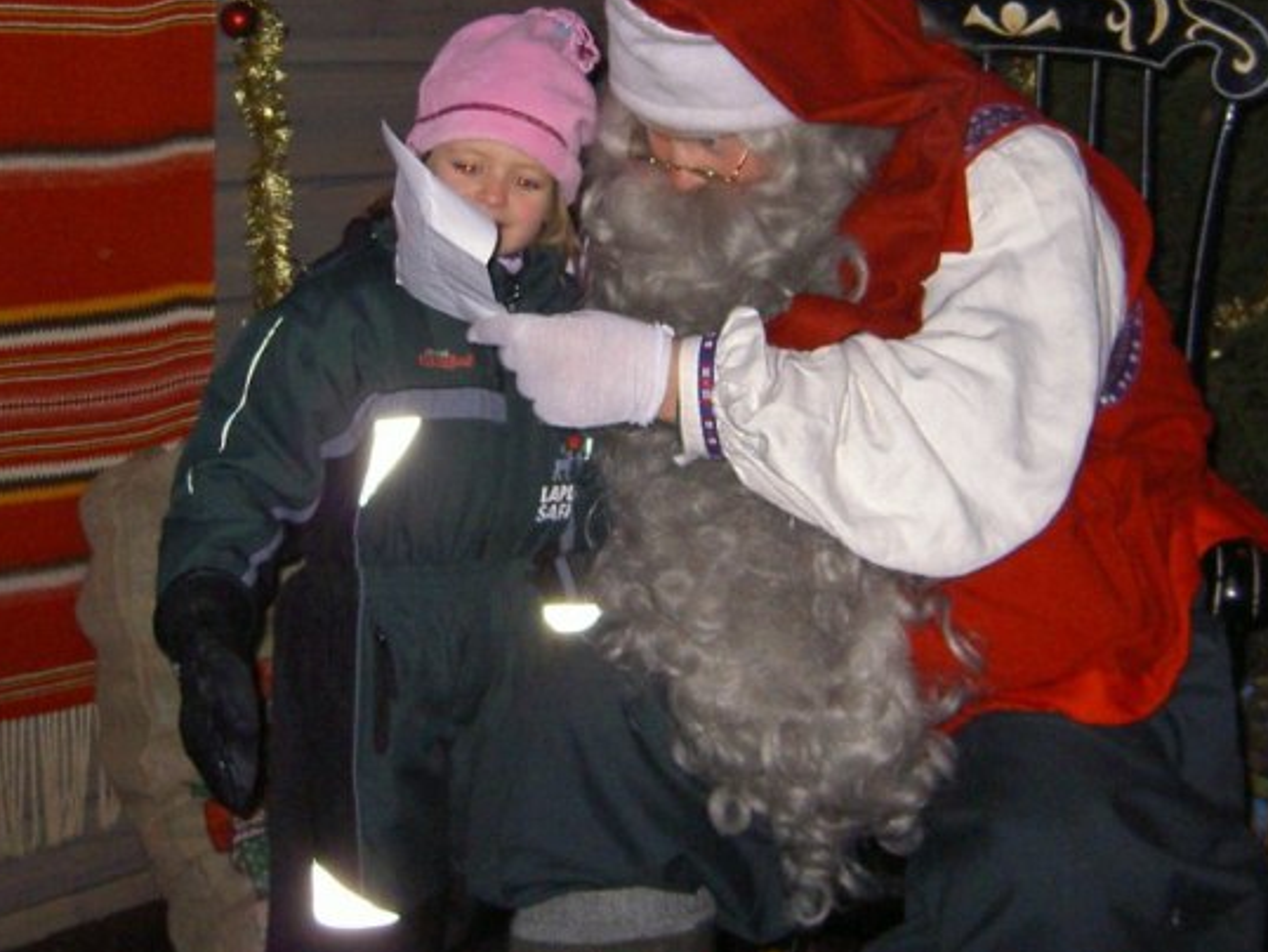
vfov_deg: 26.2
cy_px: 211
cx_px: 648
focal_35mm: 55
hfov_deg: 34.9
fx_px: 2016
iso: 200
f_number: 2.8
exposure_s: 1/60
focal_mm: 5.6
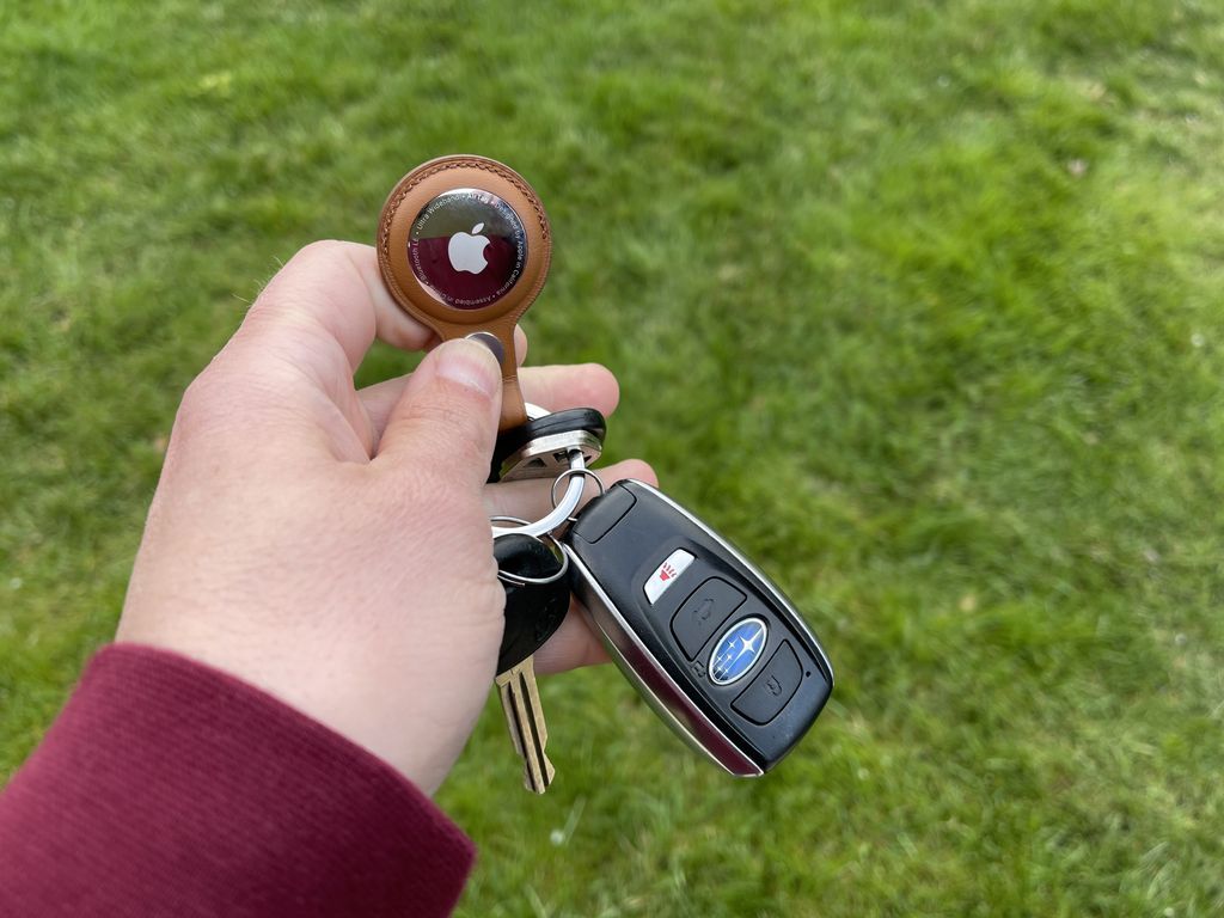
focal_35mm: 26
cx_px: 612
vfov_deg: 53.1
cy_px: 459
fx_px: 919
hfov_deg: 67.3
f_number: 1.6
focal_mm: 5.1
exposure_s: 1/154
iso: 32
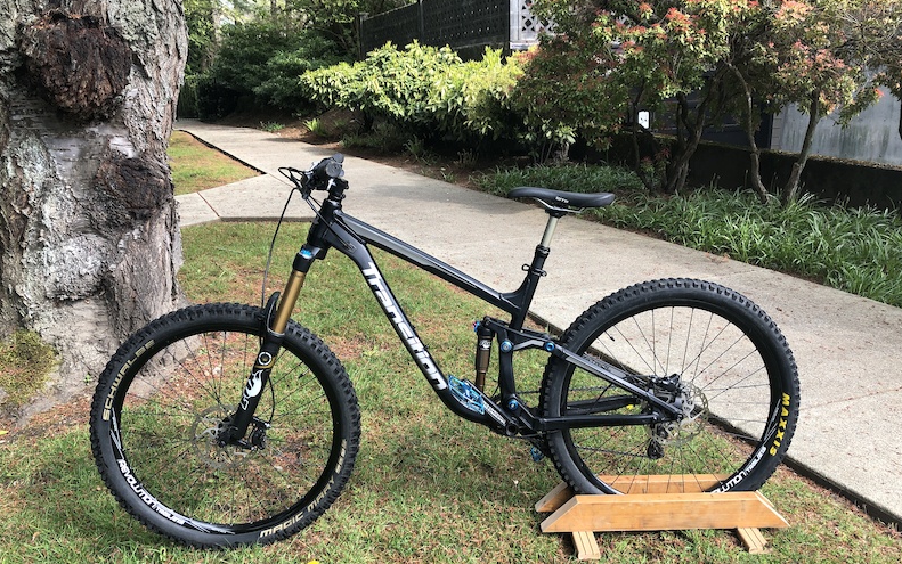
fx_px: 738
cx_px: 454
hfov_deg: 62.9
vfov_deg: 41.8
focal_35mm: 30
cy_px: 320
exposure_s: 1/287
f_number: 1.8
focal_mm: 3.99
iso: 20
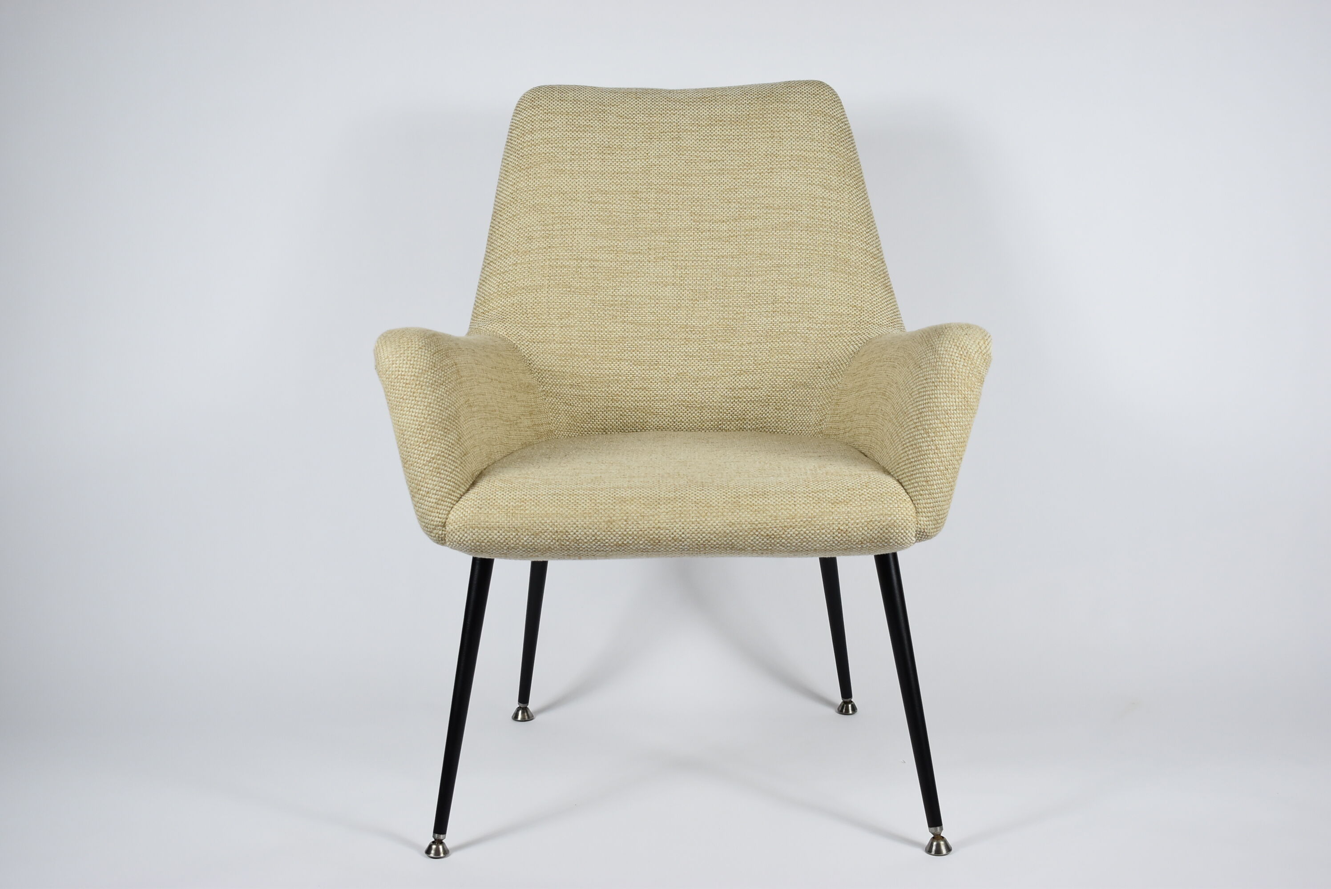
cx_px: 666
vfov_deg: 28.1
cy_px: 444
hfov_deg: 41.1
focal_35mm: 48
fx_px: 1776
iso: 720
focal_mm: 32
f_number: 5.6
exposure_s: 1/125
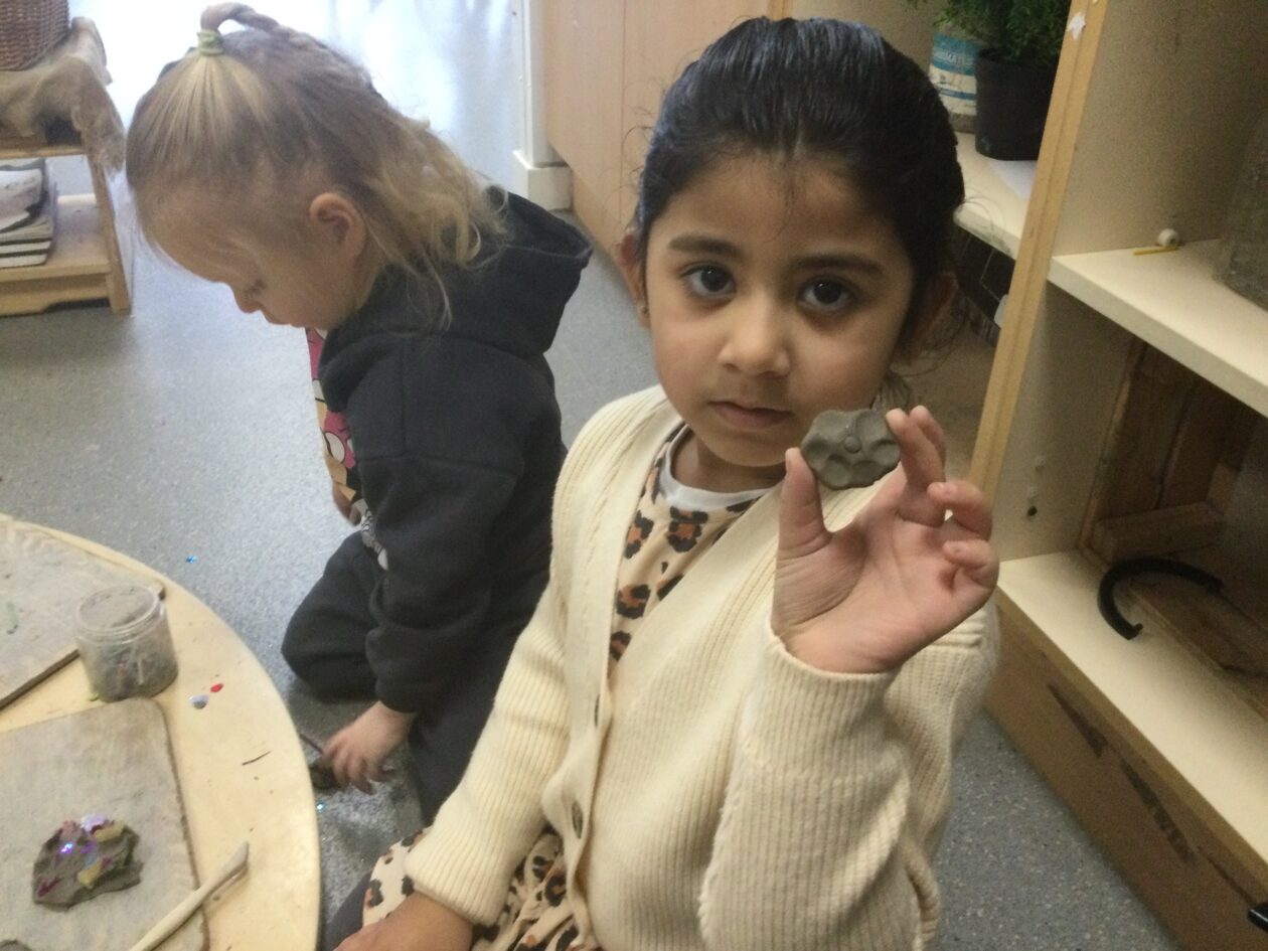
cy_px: 476
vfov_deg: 45.4
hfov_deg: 58.4
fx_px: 1136
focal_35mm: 31
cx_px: 634
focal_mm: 3.3
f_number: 2.4
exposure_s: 1/33
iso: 250
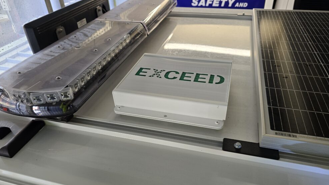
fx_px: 227
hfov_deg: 71.9
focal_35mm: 26
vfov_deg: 44.2
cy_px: 107
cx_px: 163
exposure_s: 1/100
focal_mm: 6.3
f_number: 1.7
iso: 100
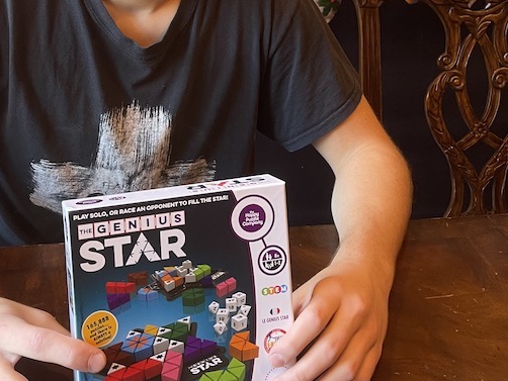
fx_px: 778
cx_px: 289
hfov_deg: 36.1
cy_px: 49
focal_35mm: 53
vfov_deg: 26.7
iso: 100
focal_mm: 5.1
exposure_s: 1/60
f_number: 1.6
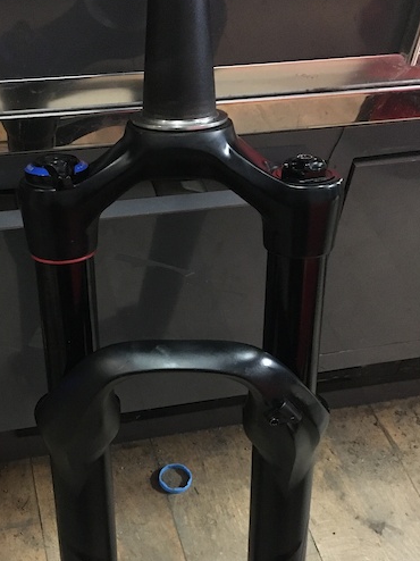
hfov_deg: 30.7
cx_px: 158
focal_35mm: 47
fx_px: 761
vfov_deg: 40.2
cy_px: 346
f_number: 2.2
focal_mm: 4.15
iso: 320
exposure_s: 1/15
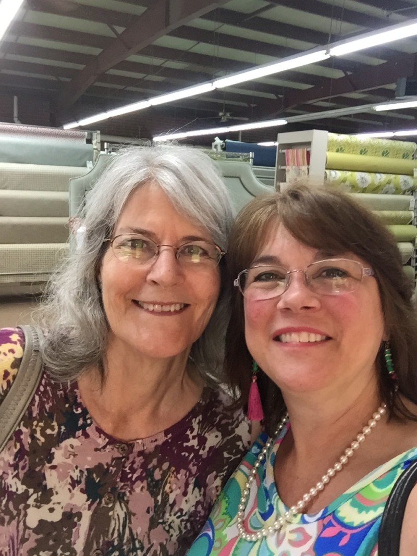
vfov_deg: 58.4
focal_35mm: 31
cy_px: 278
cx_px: 208
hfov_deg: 45.4
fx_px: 498
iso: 80
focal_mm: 2.65
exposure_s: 1/30
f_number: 2.2
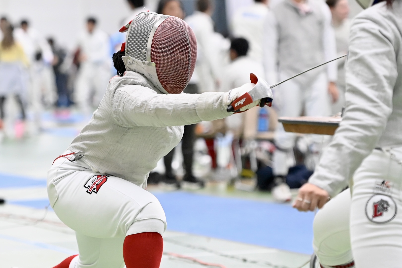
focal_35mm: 146
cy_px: 134
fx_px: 1630
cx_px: 201
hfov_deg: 14.1
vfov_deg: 9.4
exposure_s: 1/800
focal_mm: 122
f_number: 2.8
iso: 5000
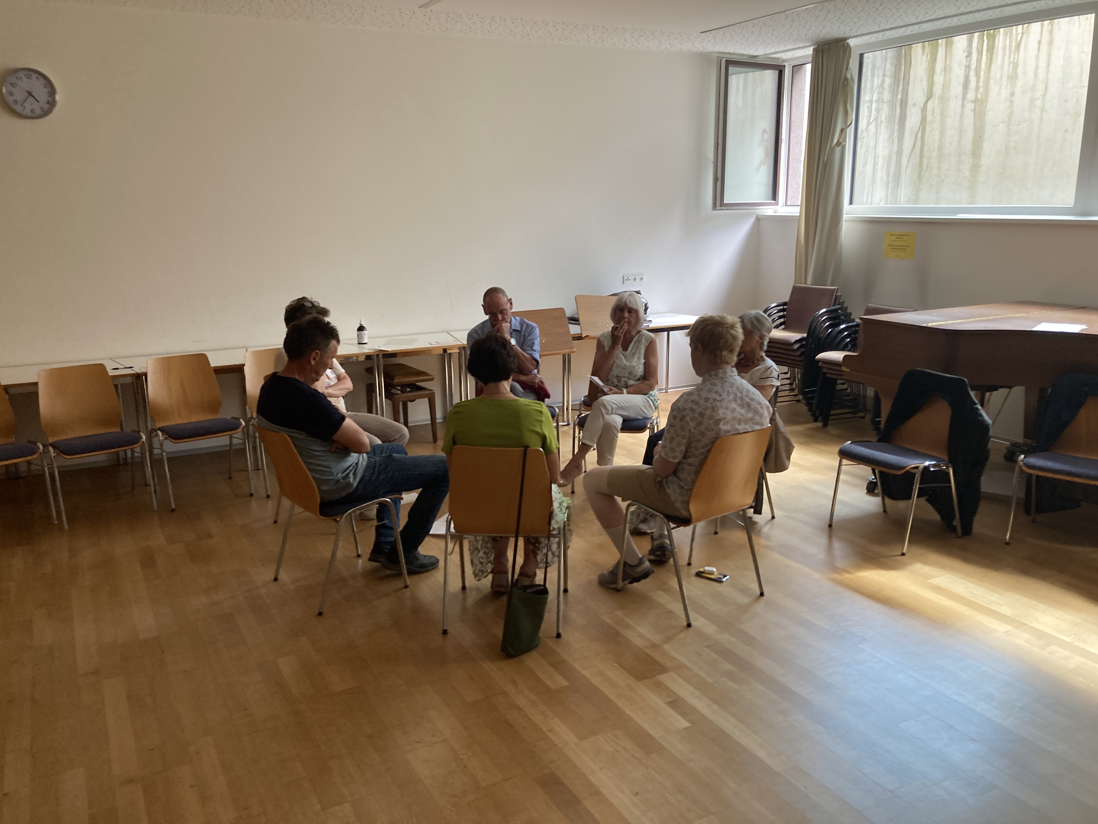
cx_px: 549
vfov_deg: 49.7
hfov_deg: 63.4
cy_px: 412
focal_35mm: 28
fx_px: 888
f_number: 1.8
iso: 100
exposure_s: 1/60
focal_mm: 3.99
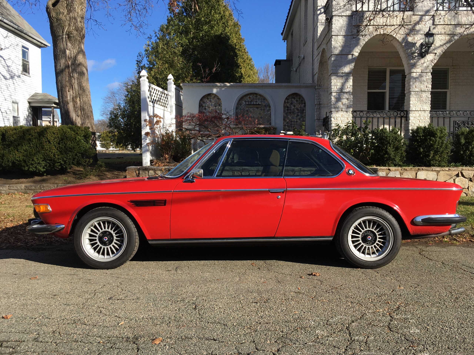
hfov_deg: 61.7
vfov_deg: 48.2
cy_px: 178
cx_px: 237
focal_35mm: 29
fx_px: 397
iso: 25
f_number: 2.2
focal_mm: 4.15
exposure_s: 1/855
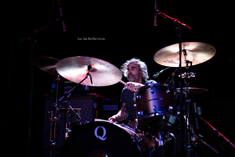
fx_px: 326
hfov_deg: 39.6
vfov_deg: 27.0
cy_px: 78
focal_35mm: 50
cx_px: 118
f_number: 1.8
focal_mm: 50
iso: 450
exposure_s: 1/250
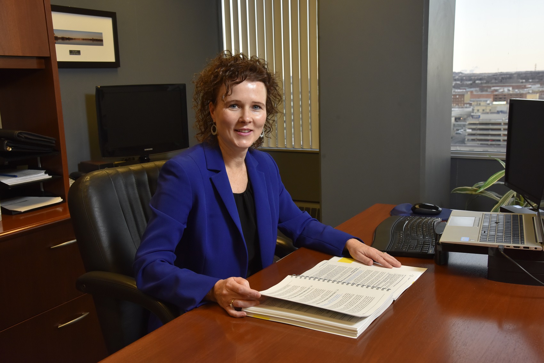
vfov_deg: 35.1
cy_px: 182
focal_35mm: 38
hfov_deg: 50.7
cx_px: 272
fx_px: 574
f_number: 9
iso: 1250
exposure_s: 1/80
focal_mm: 38
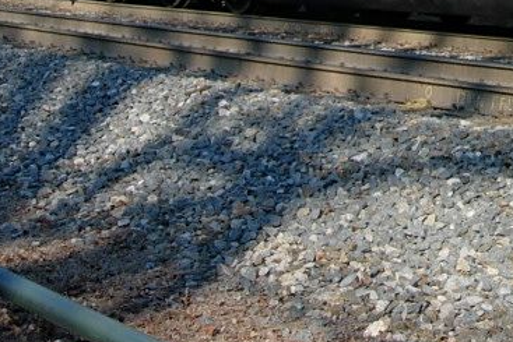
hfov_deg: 16.6
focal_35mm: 119
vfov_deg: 11.1
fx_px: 1696
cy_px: -179
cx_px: 594
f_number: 2.9
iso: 64
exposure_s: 1/886
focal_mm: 8.5
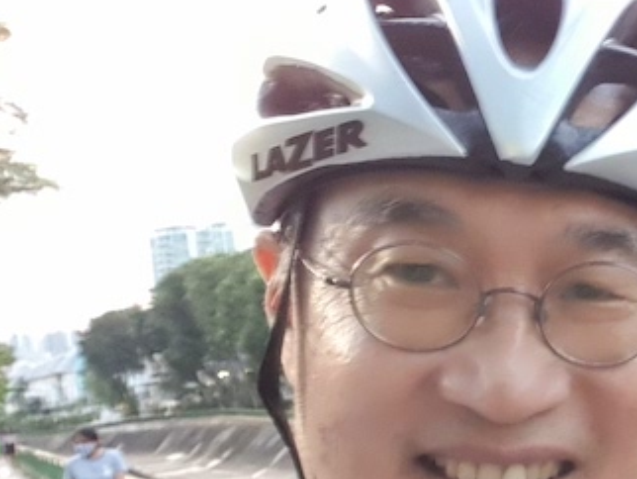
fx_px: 1418
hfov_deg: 23.3
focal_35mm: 77
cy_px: 445
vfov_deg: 18.8
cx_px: 756
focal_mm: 2.92
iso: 200
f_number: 1.7
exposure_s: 1/25
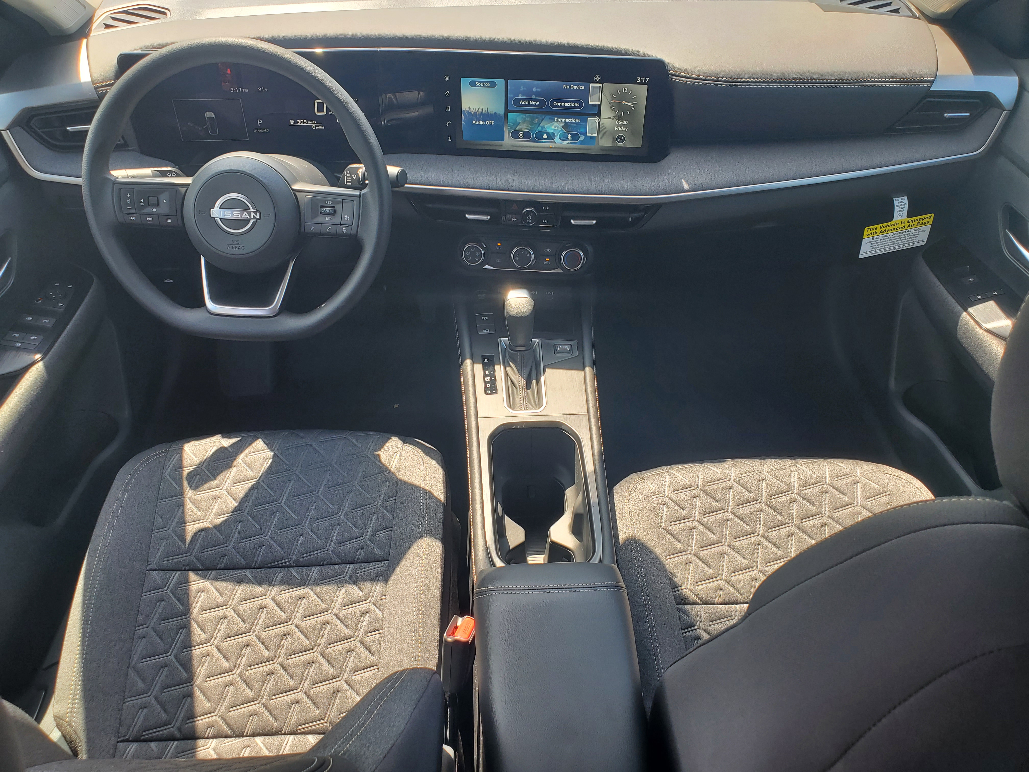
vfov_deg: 53.1
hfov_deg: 67.3
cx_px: 514
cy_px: 386
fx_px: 773
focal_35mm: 26
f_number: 2.4
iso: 50
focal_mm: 4.3
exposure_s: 1/229
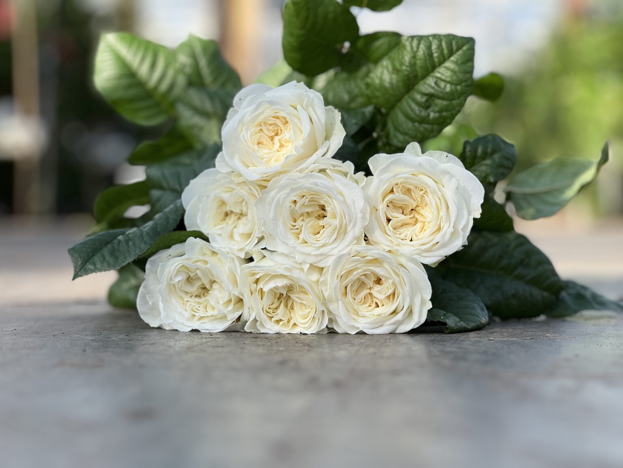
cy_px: 234
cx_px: 312
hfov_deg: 25.3
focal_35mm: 77
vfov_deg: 19.1
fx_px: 1386
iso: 25
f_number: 2.8
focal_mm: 9
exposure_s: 1/237
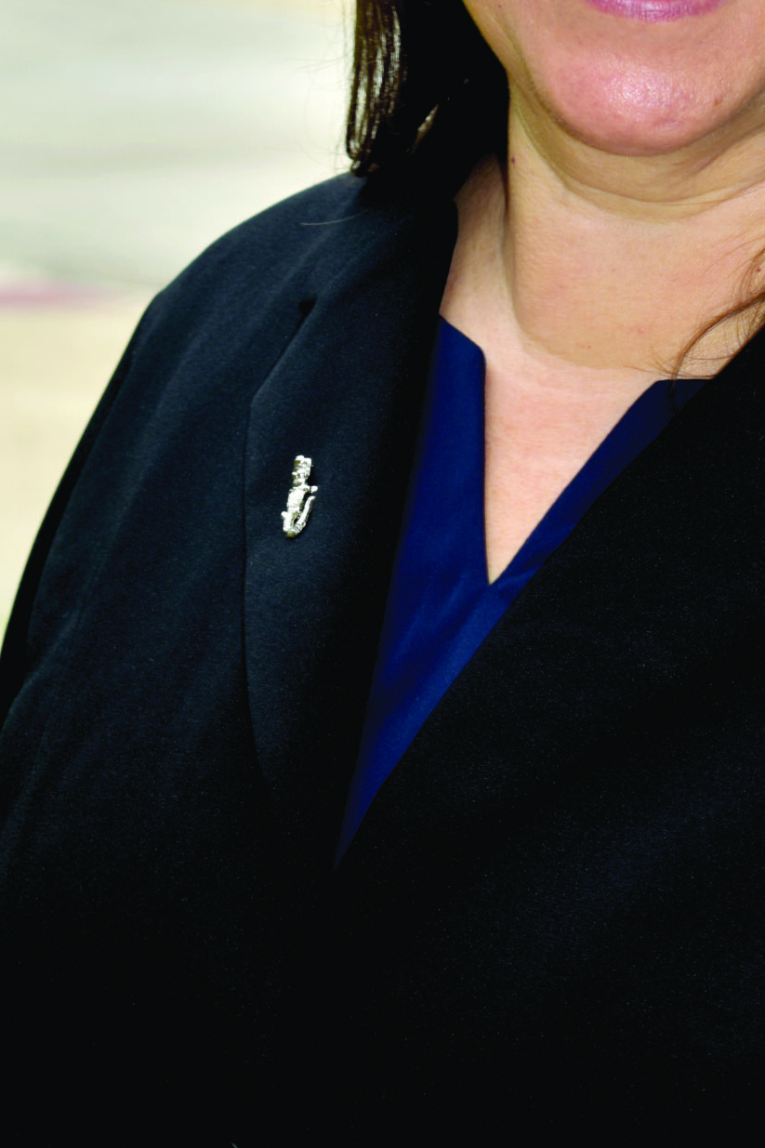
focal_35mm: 171
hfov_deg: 8.0
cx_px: 785
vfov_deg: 11.9
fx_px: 5453
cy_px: 63
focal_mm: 55
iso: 100
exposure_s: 1/100
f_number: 5.6
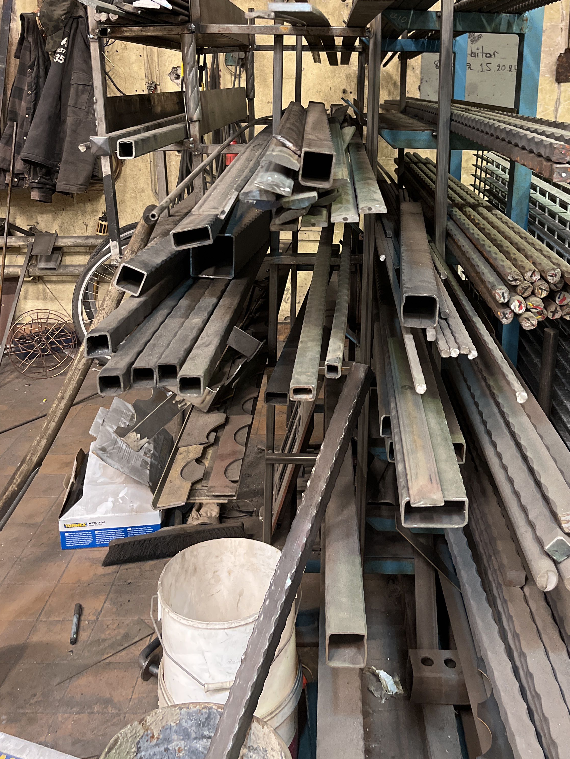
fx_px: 768
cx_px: 353
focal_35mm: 35
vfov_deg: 51.6
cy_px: 253
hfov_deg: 40.4
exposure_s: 1/33
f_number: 1.6
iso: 500
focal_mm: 5.1
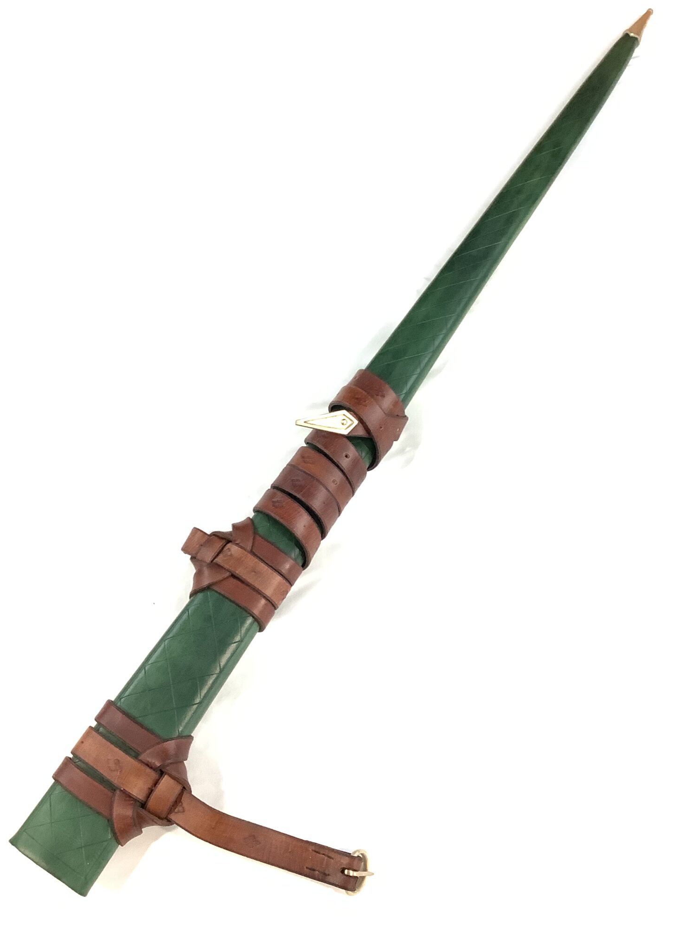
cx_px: 342
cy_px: 475
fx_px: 857
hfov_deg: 44.2
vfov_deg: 56.8
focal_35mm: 32
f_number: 2.4
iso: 250
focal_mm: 3.3
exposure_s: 1/60
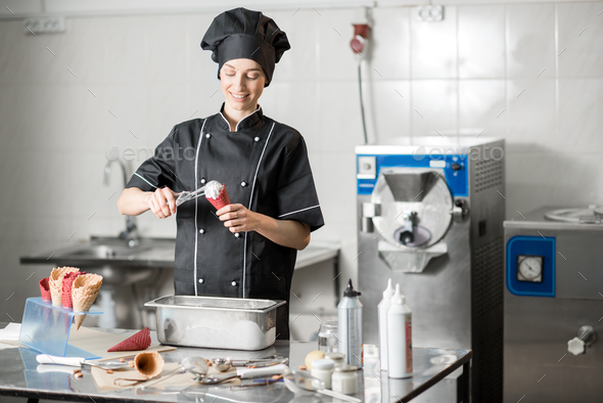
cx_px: 302
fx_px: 1424
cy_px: 202
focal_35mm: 85
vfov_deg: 16.1
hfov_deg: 23.9
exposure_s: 1/200
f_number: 2.2
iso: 200
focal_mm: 85
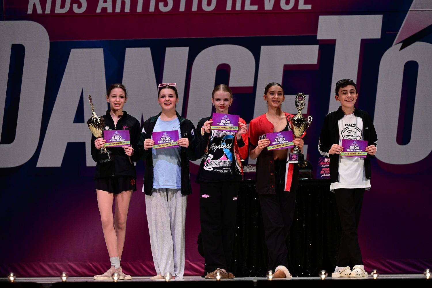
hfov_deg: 15.8
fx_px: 1560
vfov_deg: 10.5
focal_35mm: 130
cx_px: 216
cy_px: 144
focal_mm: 130
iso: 3200
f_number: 3.5
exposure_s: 1/800
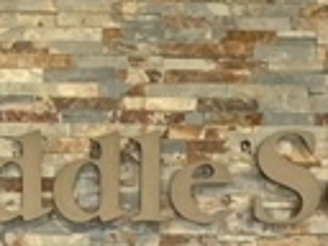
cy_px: 423
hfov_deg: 13.8
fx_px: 1327
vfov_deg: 10.1
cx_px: -20
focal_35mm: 140
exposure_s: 1/60
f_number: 1.8
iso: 125
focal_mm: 3.99
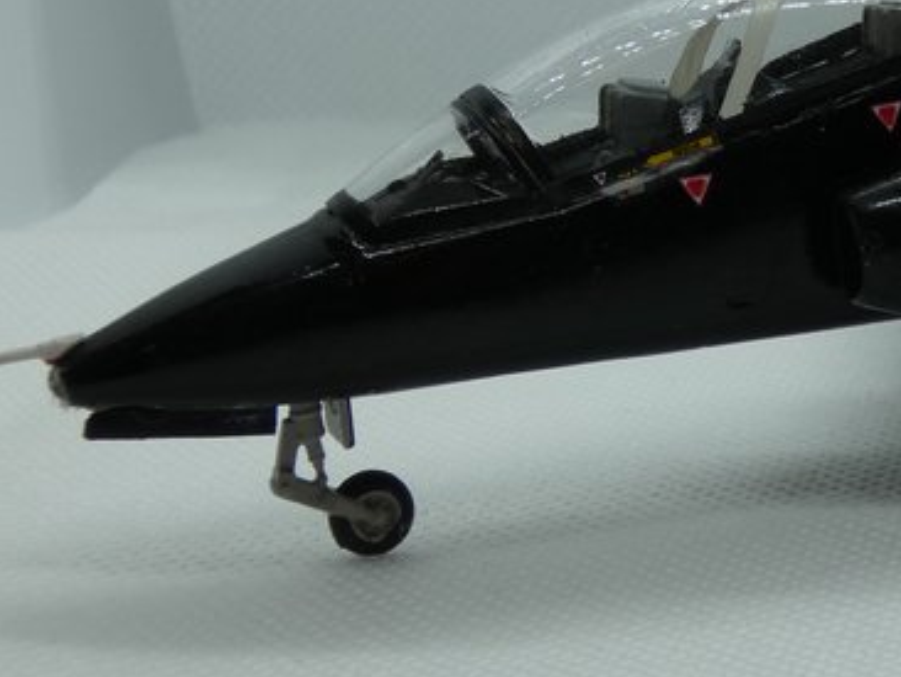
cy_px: 246
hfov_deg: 17.4
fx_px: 2839
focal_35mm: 109
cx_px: 1022
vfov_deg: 13.6
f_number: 3.6
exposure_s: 1/160
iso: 80
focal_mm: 7.1
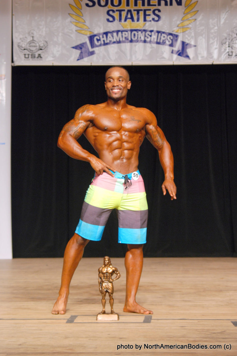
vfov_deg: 21.7
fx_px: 928
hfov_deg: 14.6
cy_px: 178
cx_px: 119
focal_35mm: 94
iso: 640
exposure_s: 1/125
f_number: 4
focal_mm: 62
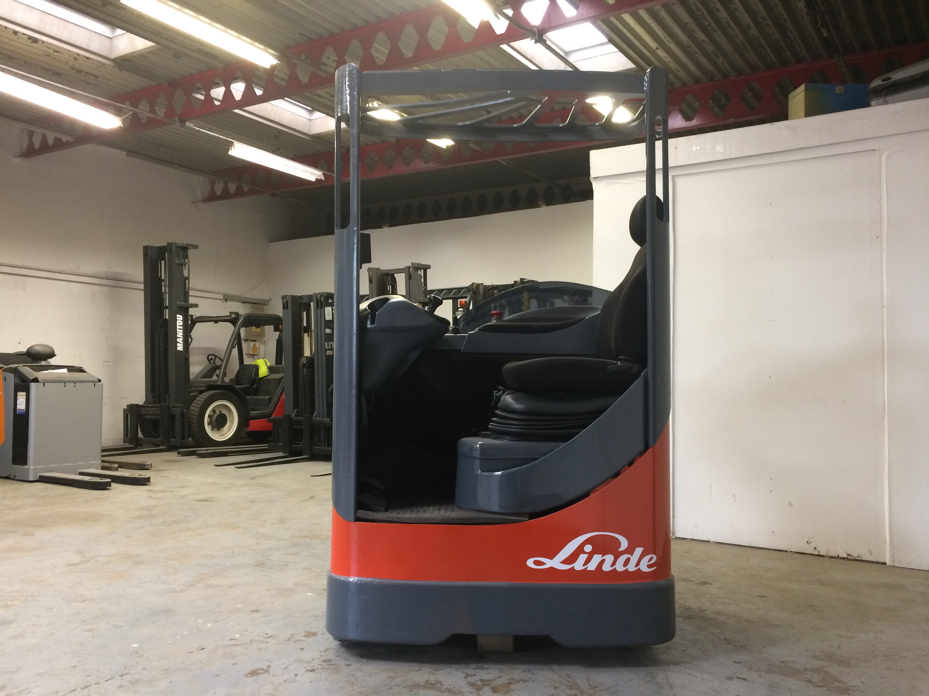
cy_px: 348
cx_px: 464
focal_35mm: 29
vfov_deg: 48.2
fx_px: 778
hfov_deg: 61.7
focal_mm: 4.15
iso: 200
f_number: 2.2
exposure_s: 1/33
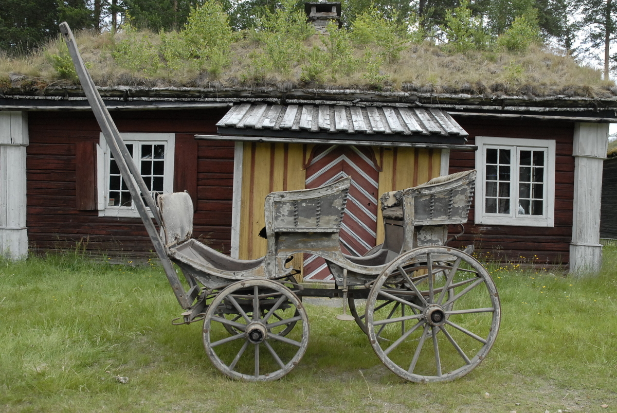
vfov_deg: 40.1
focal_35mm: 33
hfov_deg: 57.2
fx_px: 566
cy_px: 206
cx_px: 308
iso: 800
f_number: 7.1
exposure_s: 1/500
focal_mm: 22
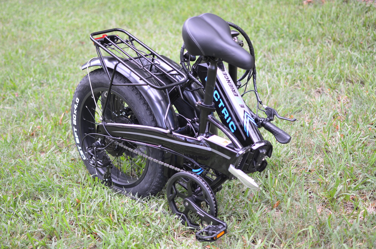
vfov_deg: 25.6
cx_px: 188
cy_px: 124
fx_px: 547
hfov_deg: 37.9
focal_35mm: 52
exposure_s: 1/60
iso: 320
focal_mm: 35
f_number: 2
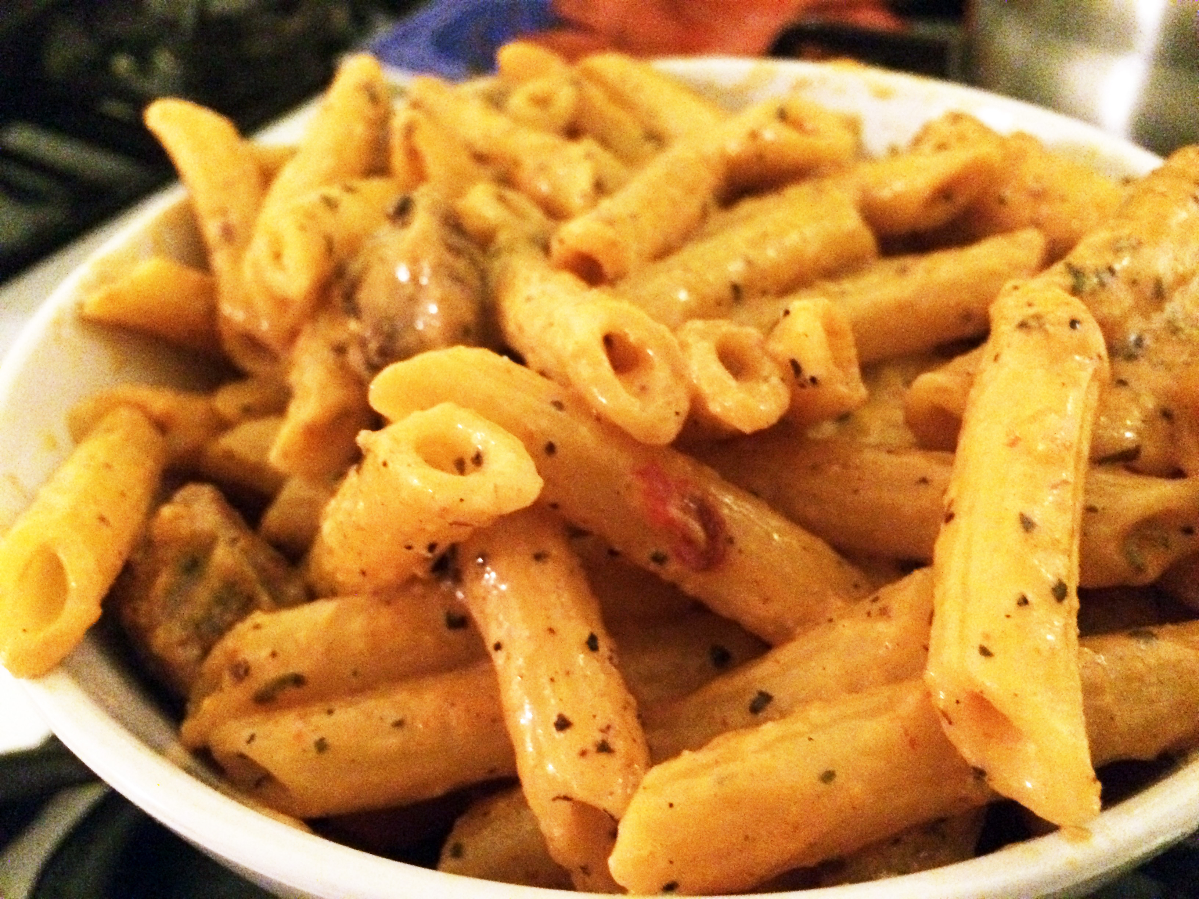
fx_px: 1004
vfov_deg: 48.2
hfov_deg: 61.7
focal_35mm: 29
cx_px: 600
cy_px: 450
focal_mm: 4.15
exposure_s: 1/15
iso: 800
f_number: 2.2
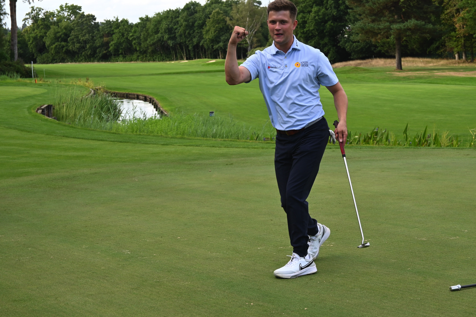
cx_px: 238
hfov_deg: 31.2
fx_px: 853
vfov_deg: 21.1
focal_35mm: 64
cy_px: 158
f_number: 6
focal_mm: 43
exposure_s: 1/250
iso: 280
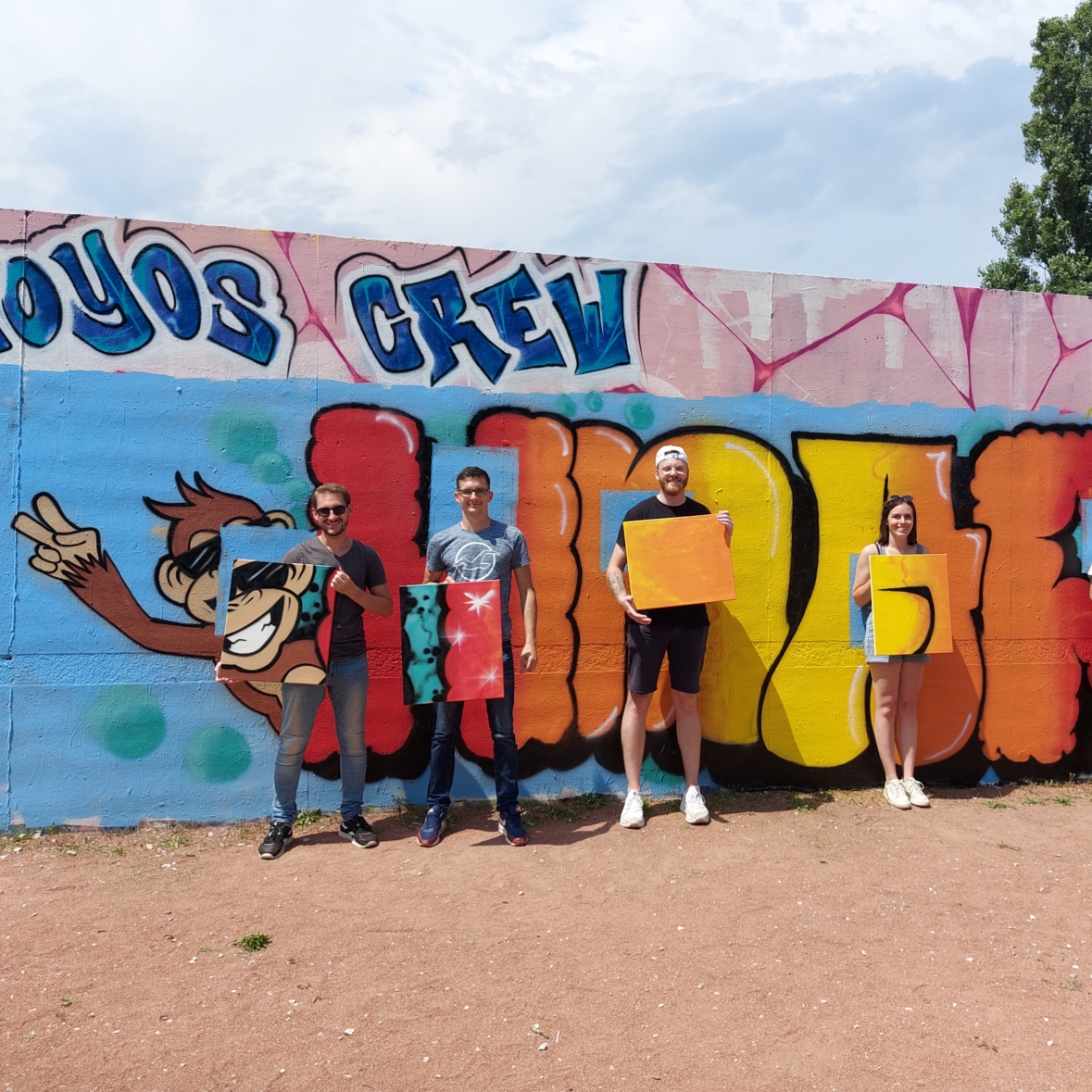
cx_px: 677
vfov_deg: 55.6
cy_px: 541
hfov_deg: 55.0
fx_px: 1035
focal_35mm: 29
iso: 25
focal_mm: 5.23
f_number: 1.8
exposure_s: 1/1184
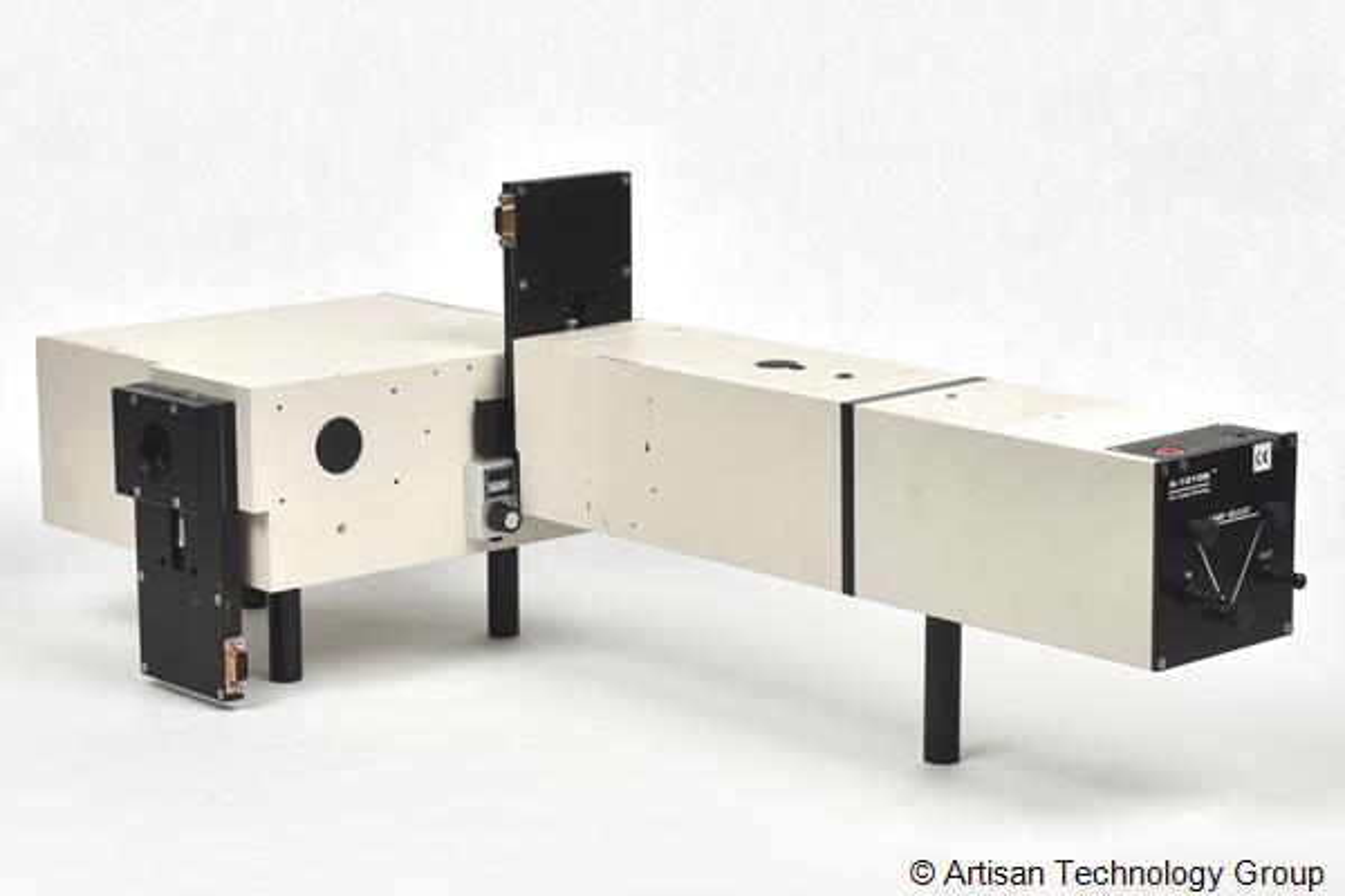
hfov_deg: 42.3
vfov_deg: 28.9
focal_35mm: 46
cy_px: 448
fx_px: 1737
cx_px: 672
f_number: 11
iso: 100
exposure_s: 1/200
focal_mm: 31
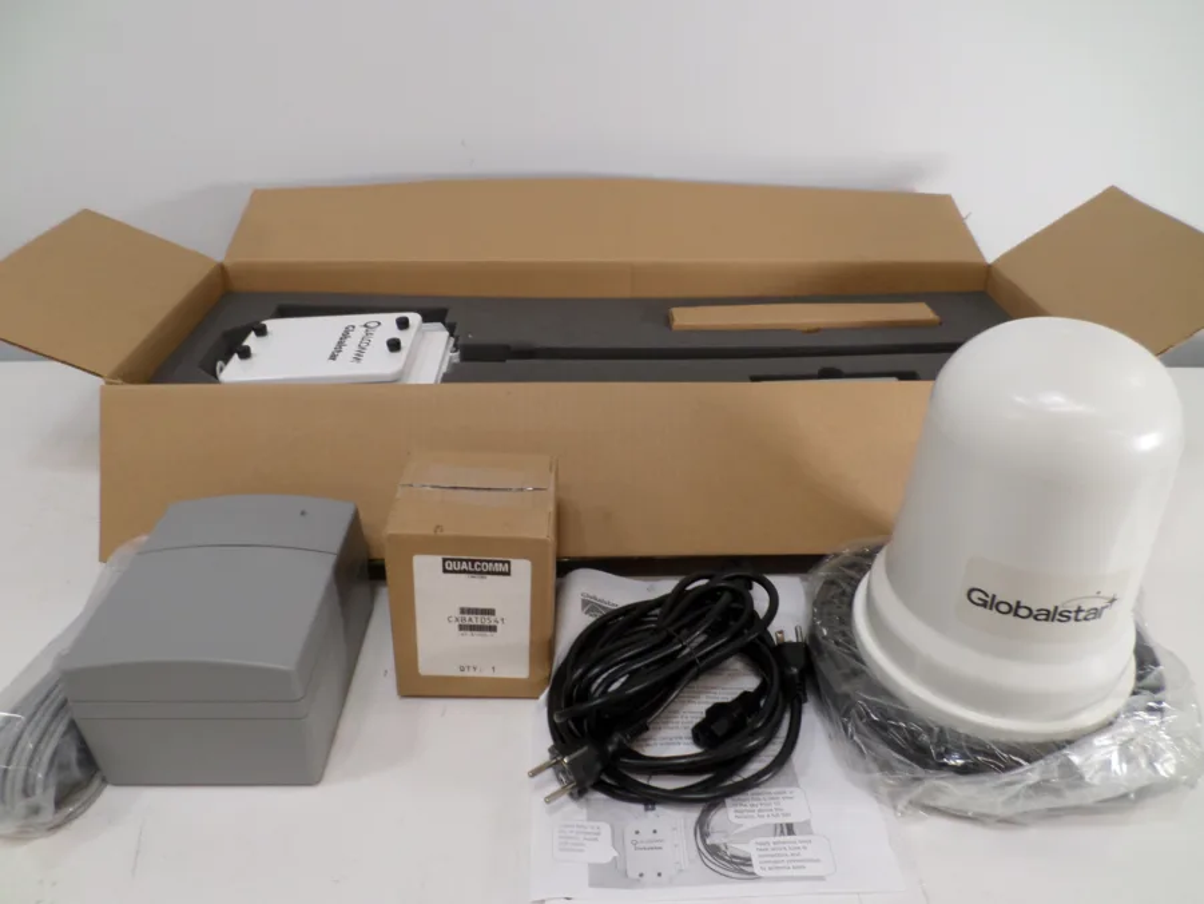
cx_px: 602
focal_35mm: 25
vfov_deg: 54.9
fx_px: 870
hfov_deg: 69.4
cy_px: 452
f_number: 2.5
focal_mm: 4.5
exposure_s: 1/45
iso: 80
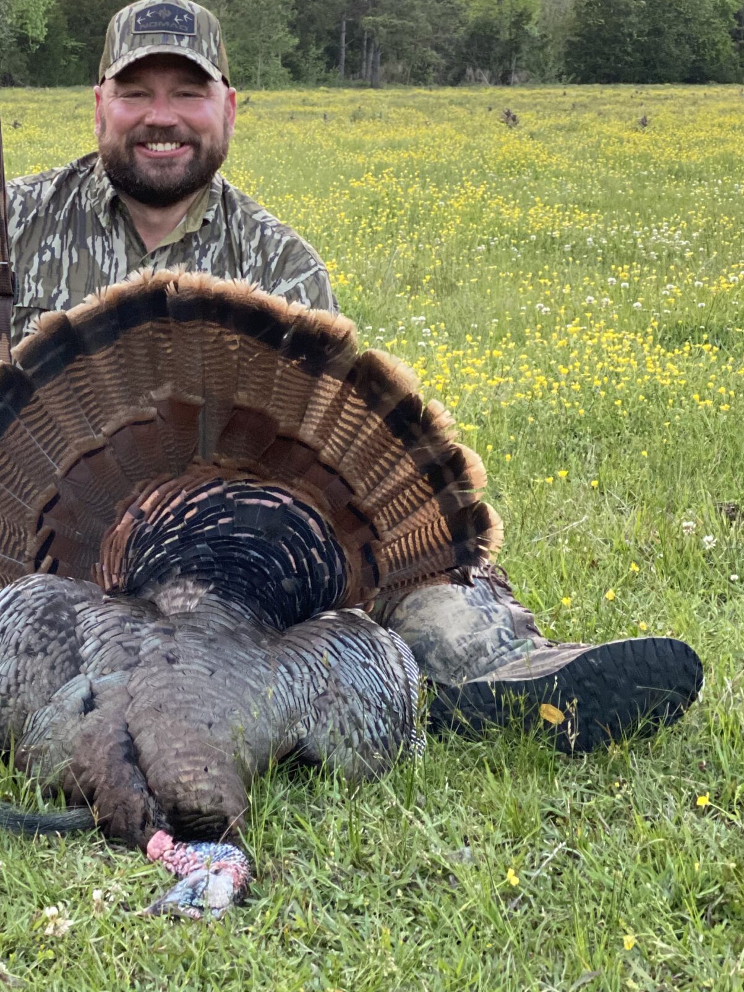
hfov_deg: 17.7
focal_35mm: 83
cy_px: 328
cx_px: 188
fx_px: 2379
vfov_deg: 23.4
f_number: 2
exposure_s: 1/122
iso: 250
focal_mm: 6
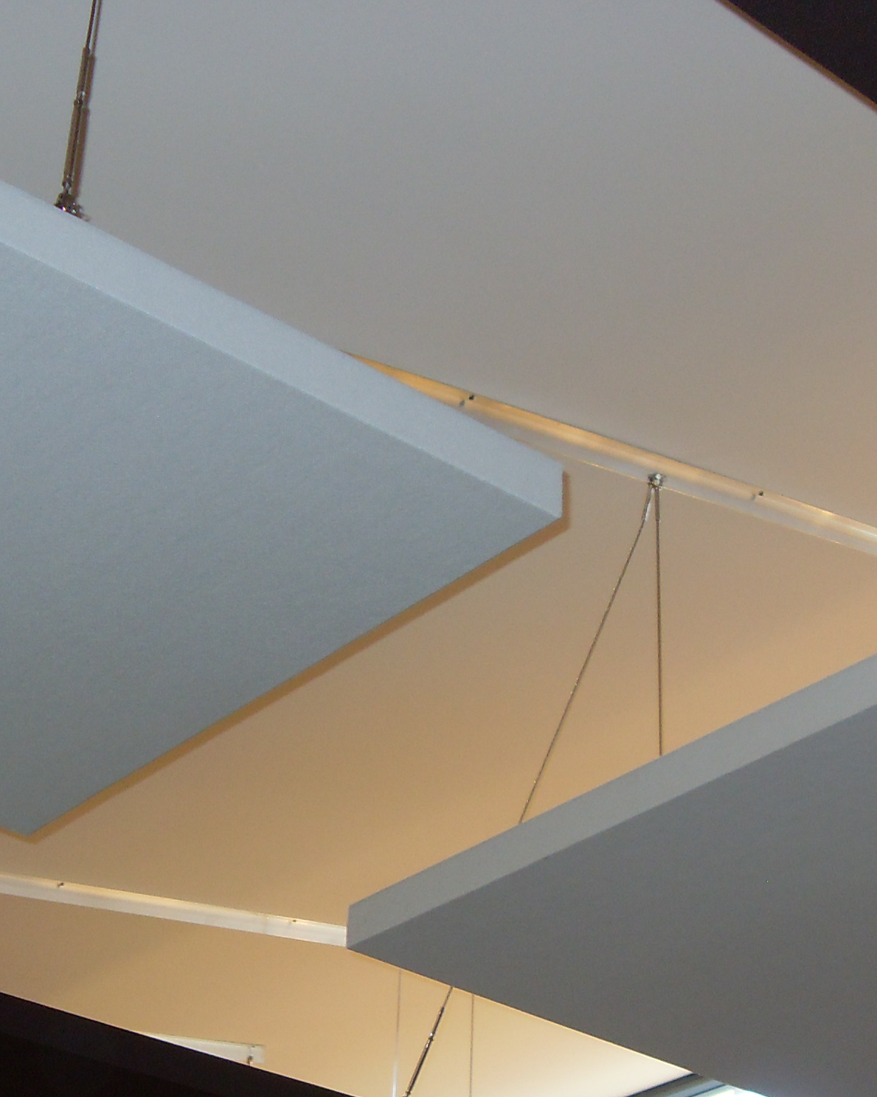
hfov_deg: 20.3
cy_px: 810
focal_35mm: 75
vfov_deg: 25.1
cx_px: 623
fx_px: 2434
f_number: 2.8
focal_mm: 6.3
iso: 100
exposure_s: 1/45
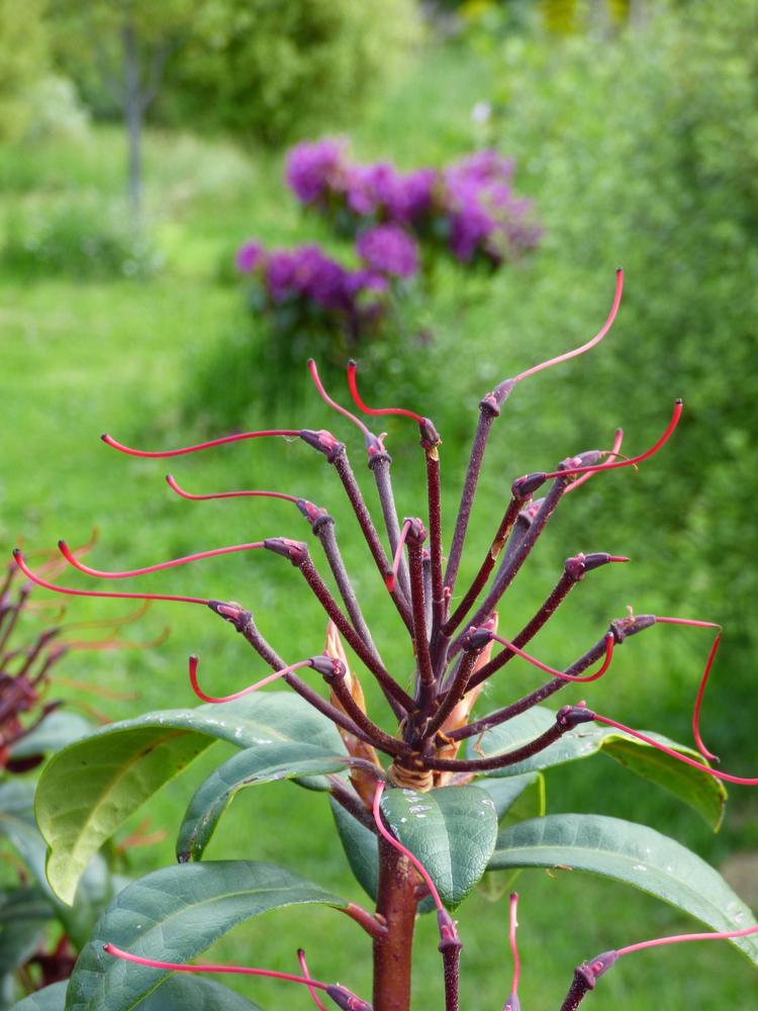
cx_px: 379
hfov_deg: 16.2
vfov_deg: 21.5
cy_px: 506
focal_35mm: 91
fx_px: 2657
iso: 100
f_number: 4.6
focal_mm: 15.15
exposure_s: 1/60
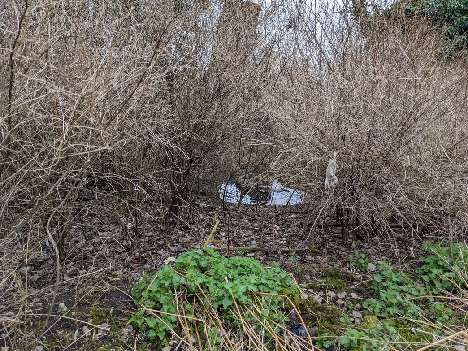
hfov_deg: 65.3
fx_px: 365
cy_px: 176
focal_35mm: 27
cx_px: 234
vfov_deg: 51.4
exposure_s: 1/261
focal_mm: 4.38
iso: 41
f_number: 1.73
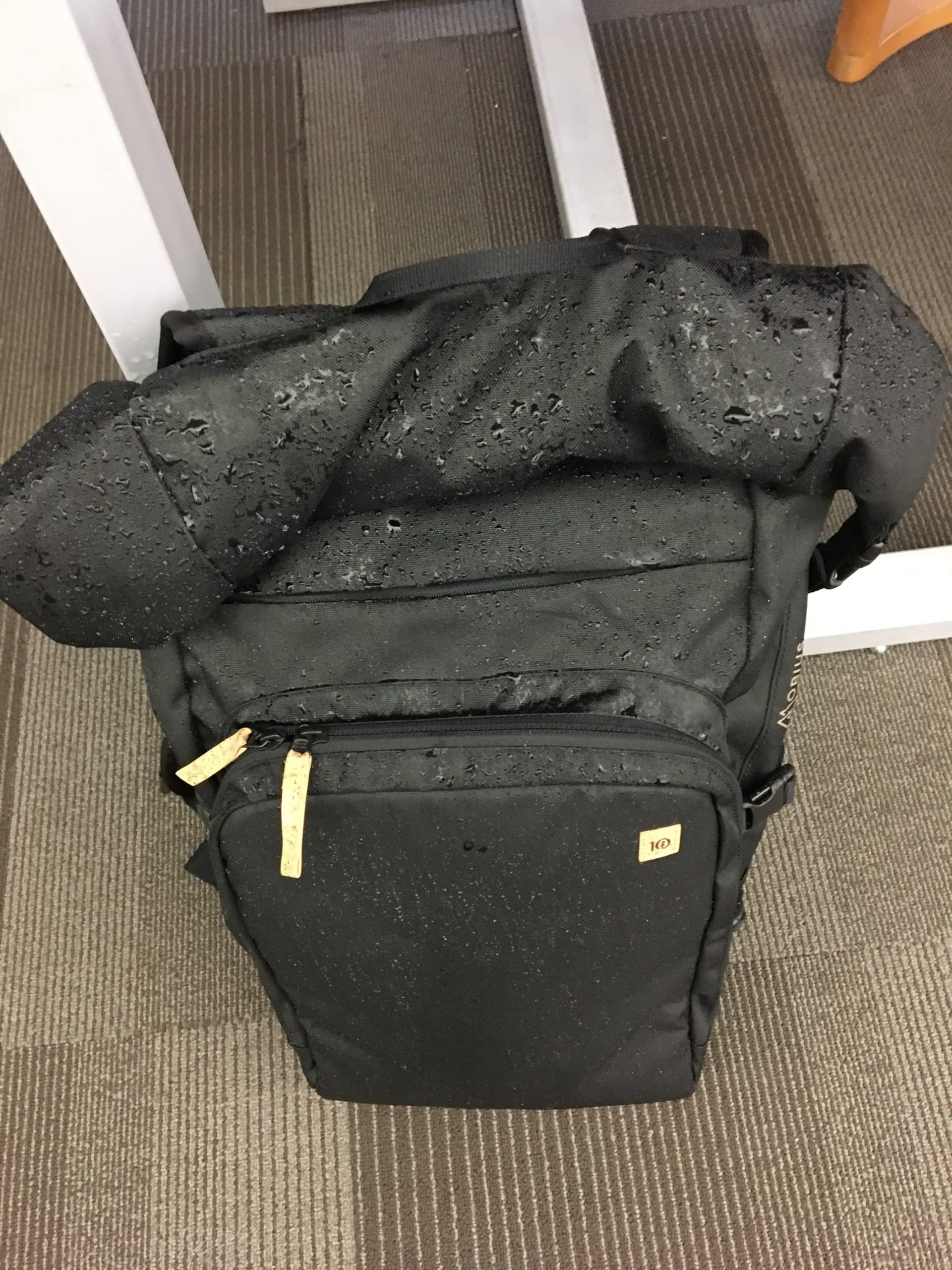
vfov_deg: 61.7
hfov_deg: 48.2
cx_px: 476
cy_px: 635
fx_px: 1063
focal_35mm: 29
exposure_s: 1/15
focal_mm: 4.15
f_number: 2.2
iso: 320
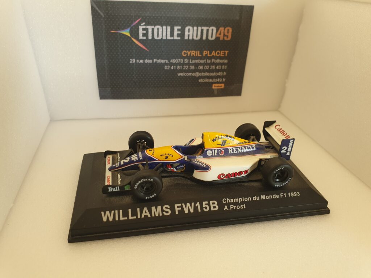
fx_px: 279
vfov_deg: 53.1
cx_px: 186
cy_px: 139
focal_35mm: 26
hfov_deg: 67.3
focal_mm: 4.3
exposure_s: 1/50
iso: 64
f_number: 2.4
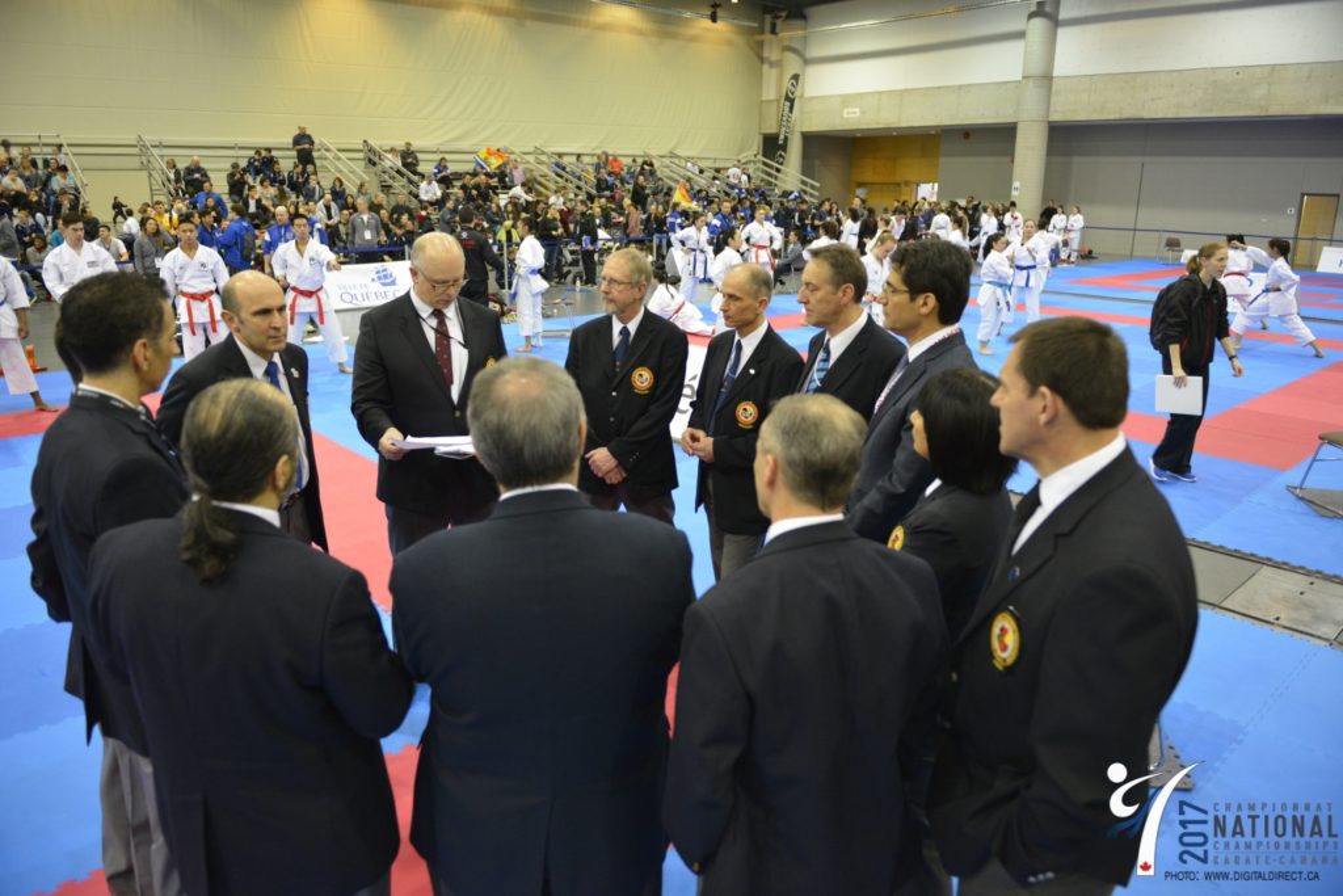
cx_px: 672
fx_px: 895
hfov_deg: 73.7
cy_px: 448
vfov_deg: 53.1
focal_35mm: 24
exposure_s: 1/125
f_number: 3.2
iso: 3200
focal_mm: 24
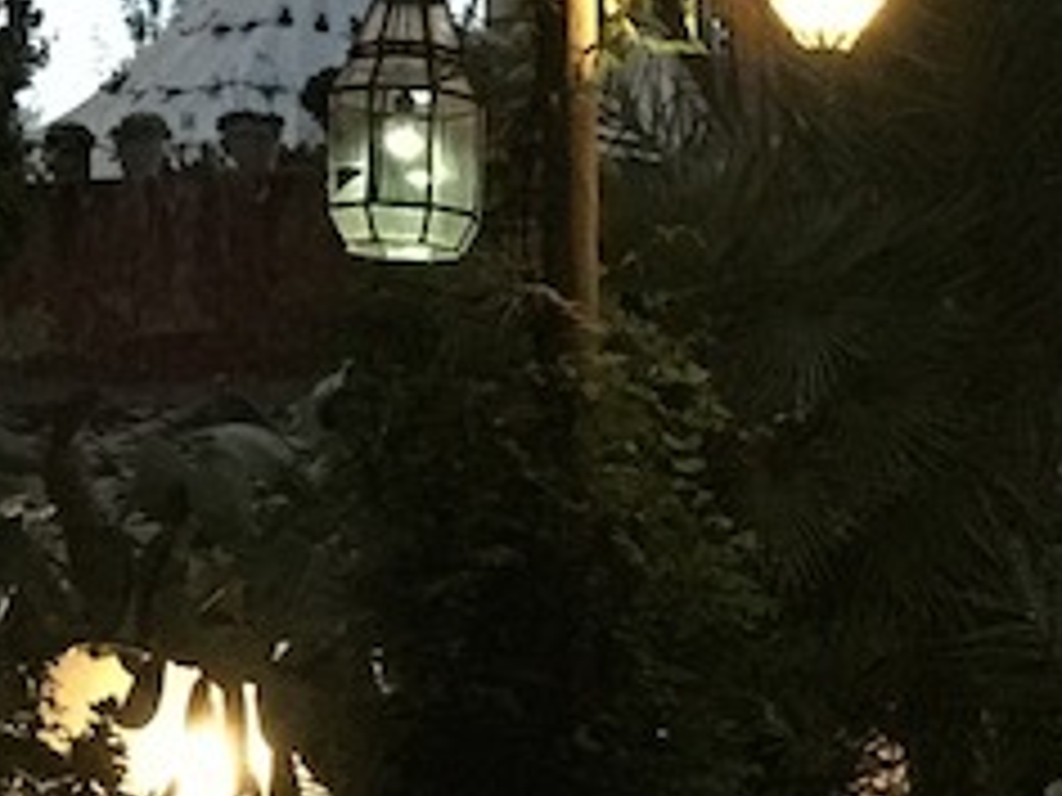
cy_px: 720
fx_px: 3774
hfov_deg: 15.1
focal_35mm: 123
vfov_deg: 12.0
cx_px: 1485
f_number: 2.2
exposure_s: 1/4
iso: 400
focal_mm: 4.15
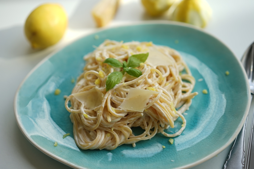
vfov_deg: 24.6
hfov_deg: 36.2
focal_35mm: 55
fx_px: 388
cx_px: 127
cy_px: 84
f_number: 2.2
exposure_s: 1/160
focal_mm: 55
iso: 50
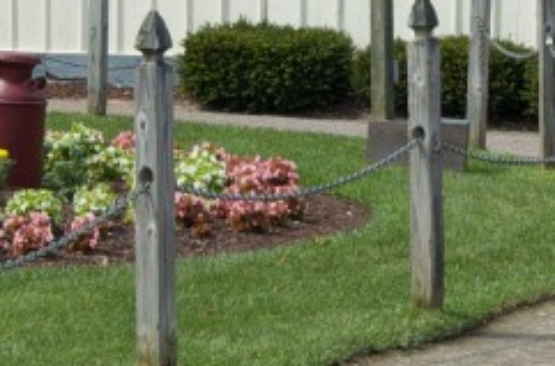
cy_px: -55
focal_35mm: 191
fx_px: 2935
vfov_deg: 7.1
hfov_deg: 10.8
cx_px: 364
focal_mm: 30
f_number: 10
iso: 200
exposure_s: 1/250
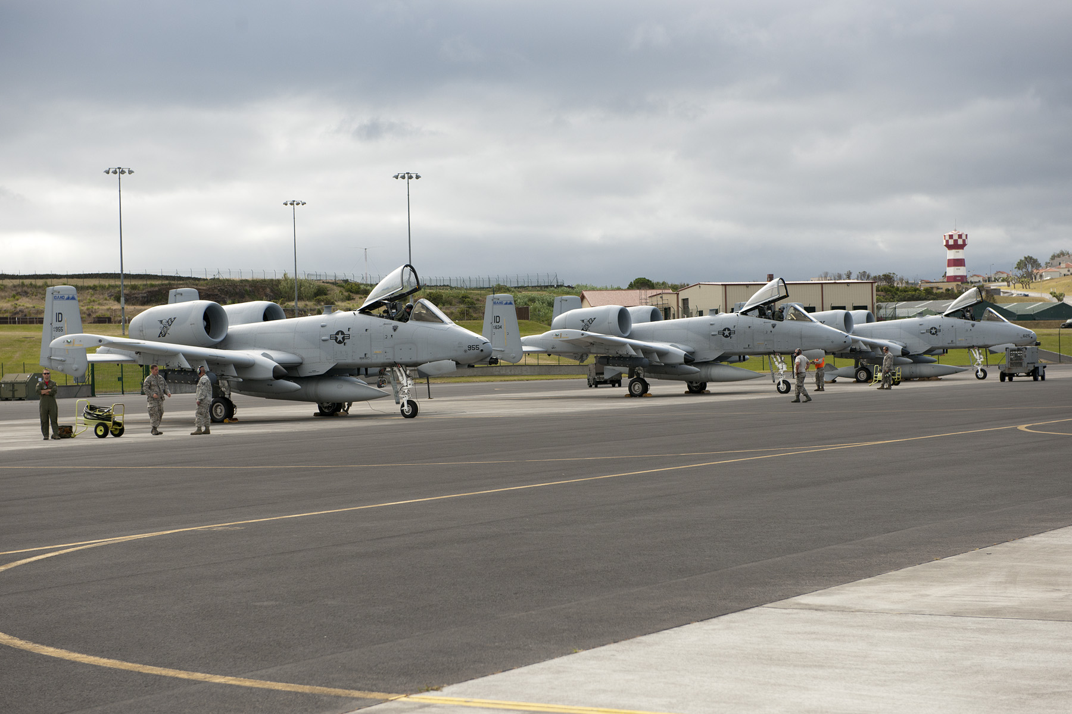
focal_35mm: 70
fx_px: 2084
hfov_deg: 28.8
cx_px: 536
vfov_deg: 19.5
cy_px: 357
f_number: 5.6
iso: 200
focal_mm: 70
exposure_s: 1/1000
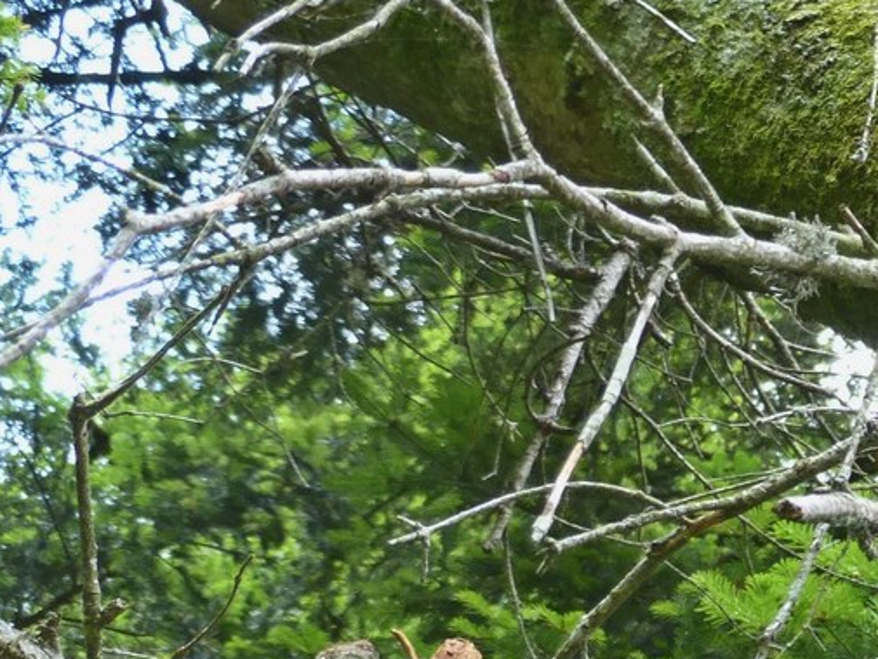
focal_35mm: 168
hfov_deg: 11.2
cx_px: 1380
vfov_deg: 8.8
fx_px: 4262
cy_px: 708
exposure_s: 1/60
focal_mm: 9
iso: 125
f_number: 4.4
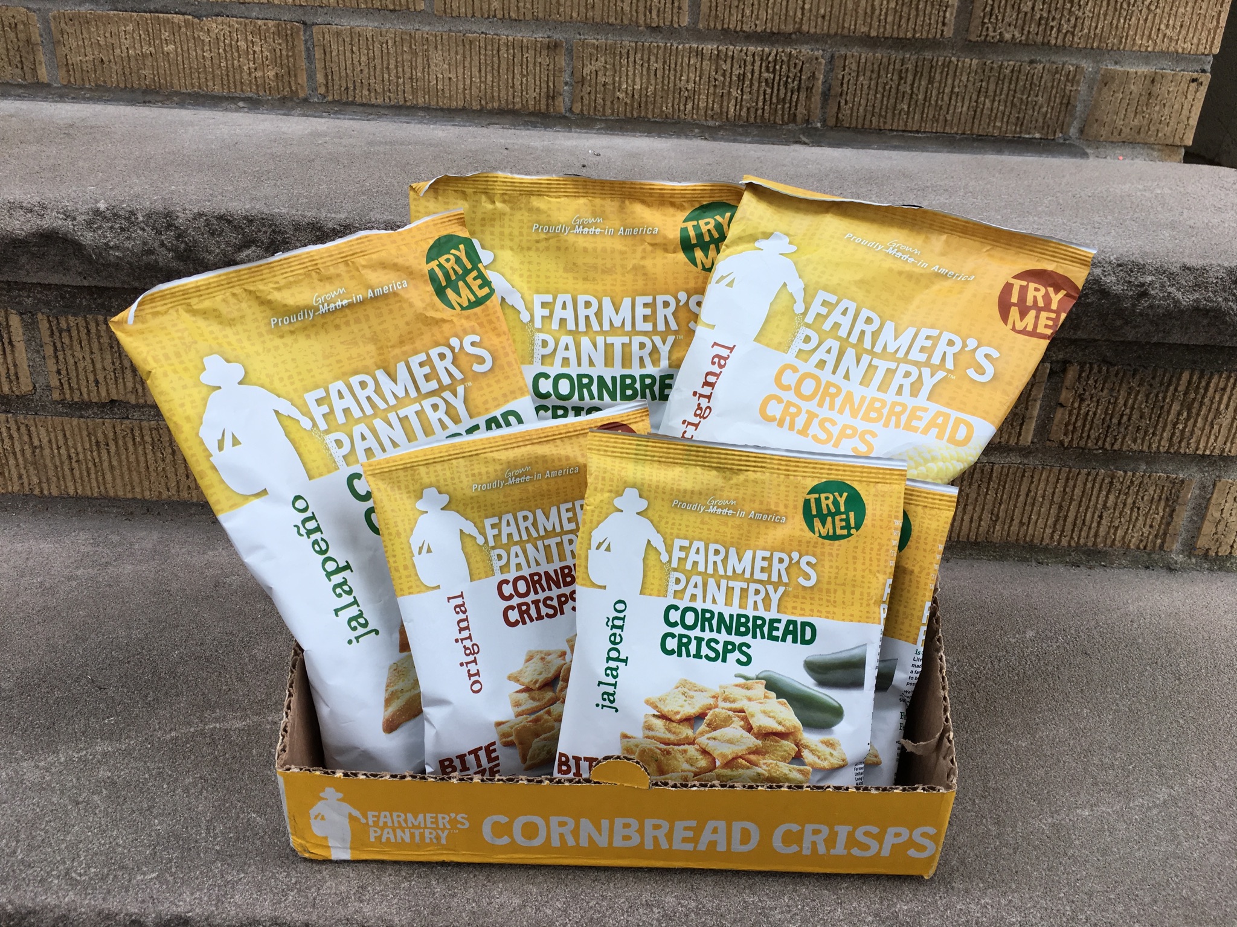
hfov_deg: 61.7
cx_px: 618
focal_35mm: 29
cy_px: 464
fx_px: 1036
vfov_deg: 48.2
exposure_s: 1/120
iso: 25
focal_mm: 4.15
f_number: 2.2
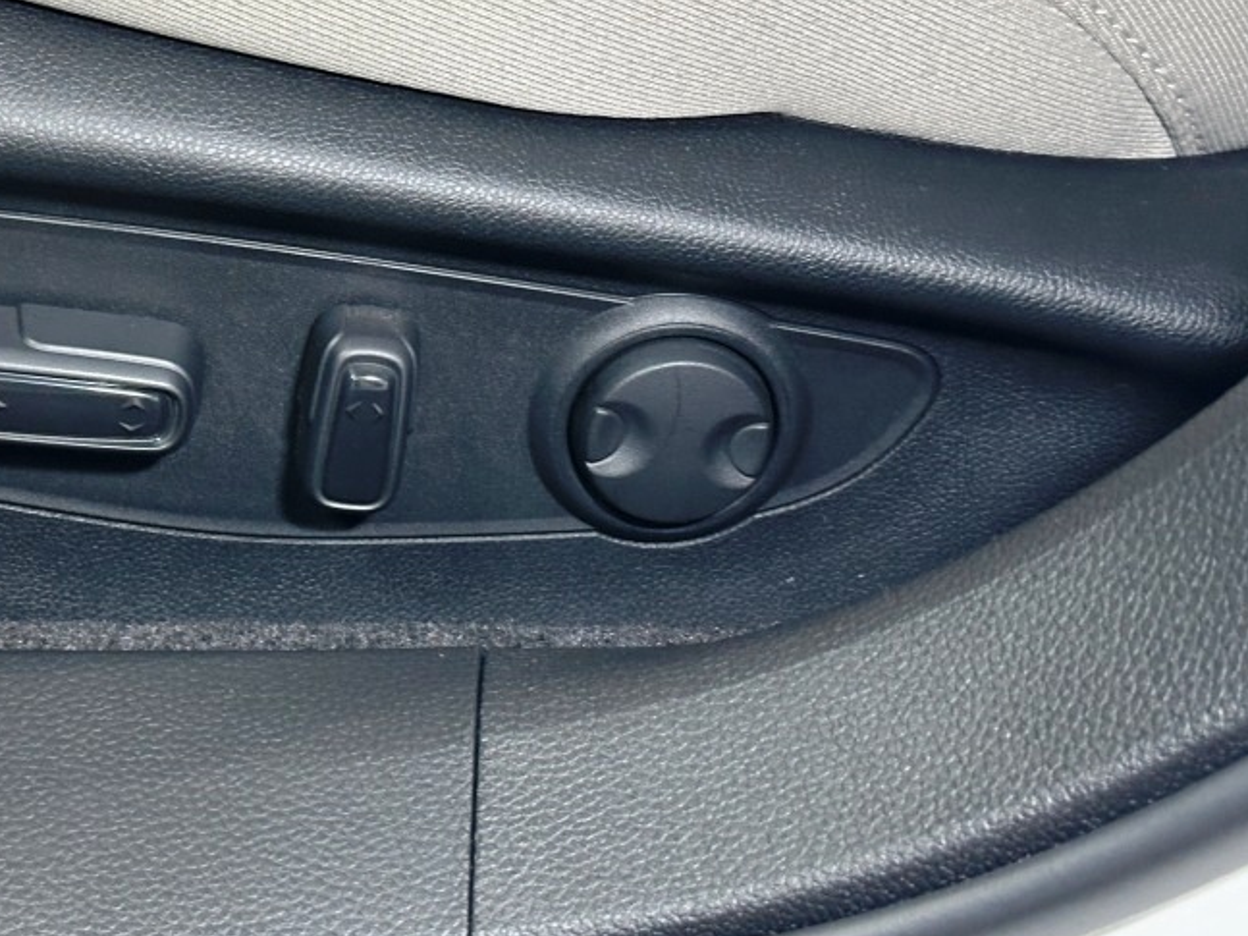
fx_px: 2739
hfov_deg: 25.3
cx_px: 284
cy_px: 324
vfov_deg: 19.3
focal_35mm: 76
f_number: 1.78
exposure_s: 1/40
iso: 400
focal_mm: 6.86
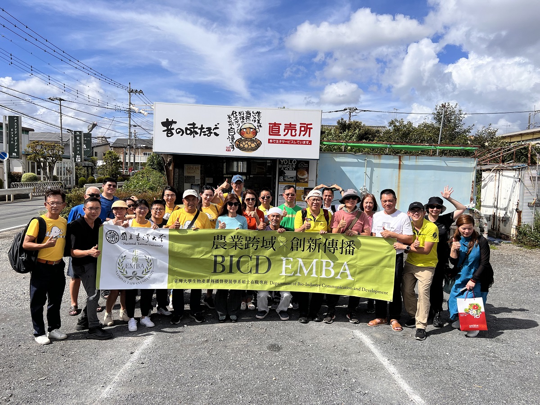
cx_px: 270
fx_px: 406
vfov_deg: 53.1
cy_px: 202
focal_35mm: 26
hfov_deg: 67.3
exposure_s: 1/5587
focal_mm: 5.7
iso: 50
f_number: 1.5
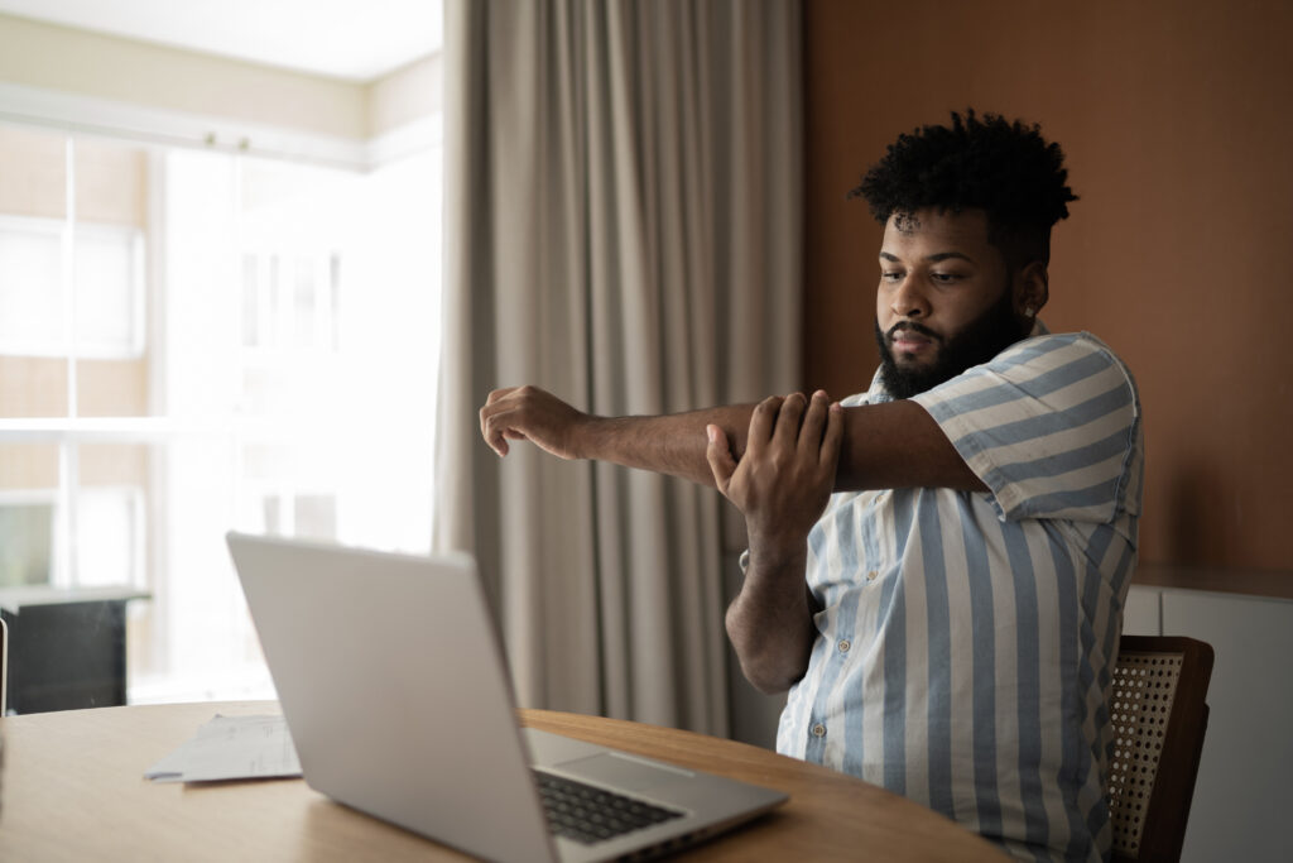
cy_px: 432
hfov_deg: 54.4
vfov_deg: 37.9
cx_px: 646
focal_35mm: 35
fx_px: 1257
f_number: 1.4
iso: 100
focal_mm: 35
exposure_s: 1/200
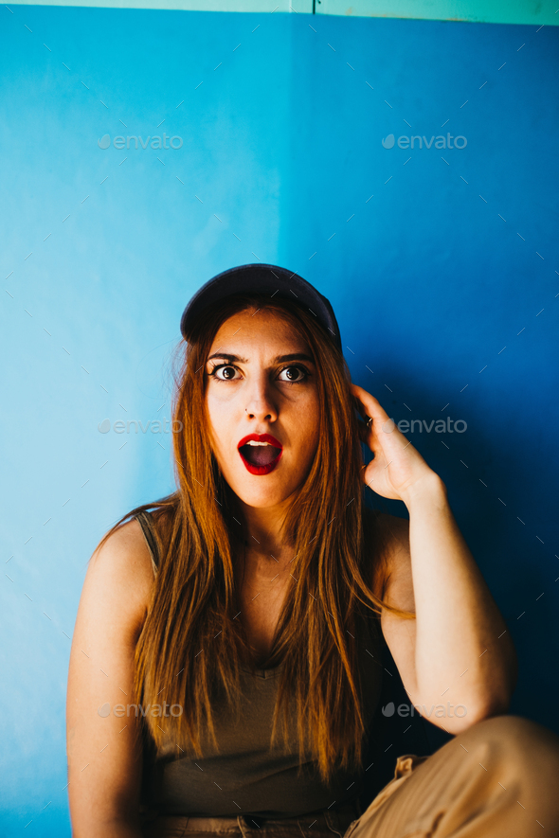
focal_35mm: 35
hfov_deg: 37.9
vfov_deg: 54.4
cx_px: 280
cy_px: 419
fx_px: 815
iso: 200
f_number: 1.4
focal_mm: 23
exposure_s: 1/400
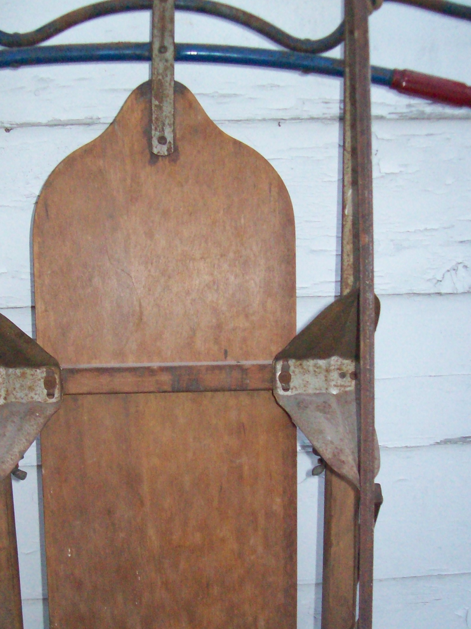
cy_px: 403
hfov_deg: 30.1
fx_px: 871
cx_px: 181
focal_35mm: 48
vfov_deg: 39.3
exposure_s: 1/128
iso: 400
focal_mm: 6
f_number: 2.7
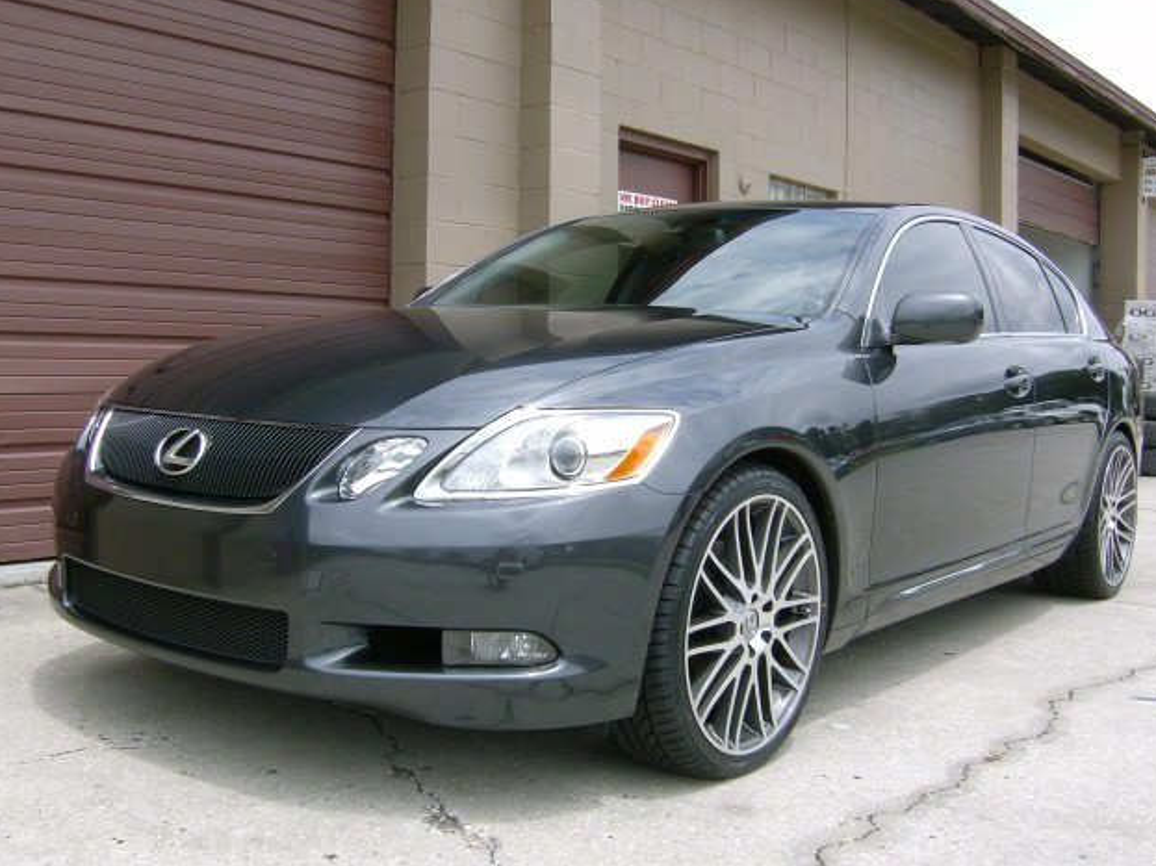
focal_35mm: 37
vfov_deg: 38.7
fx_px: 1235
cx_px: 588
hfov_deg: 50.1
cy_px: 423
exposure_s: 1/558
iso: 100
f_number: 4.7
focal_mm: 6
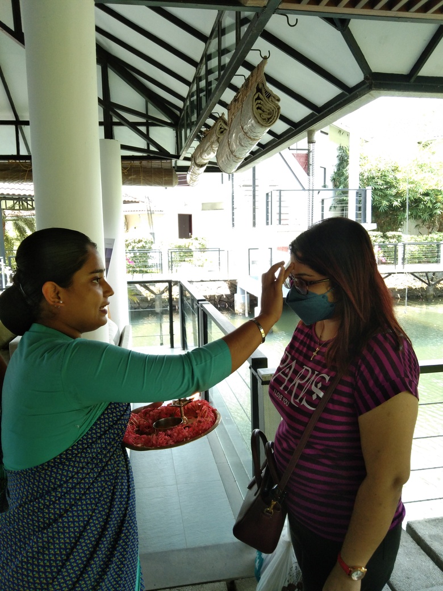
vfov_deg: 60.0
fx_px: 512
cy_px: 296
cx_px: 222
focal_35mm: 30
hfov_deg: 46.8
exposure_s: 1/100
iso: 144
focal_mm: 3.65
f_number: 2.2
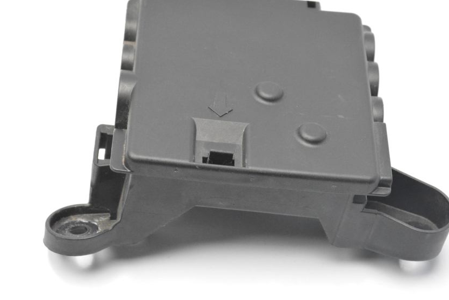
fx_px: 1267
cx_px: 249
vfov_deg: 13.5
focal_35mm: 102
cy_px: 128
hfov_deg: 20.1
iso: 6400
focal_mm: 55
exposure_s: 1/320
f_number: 9
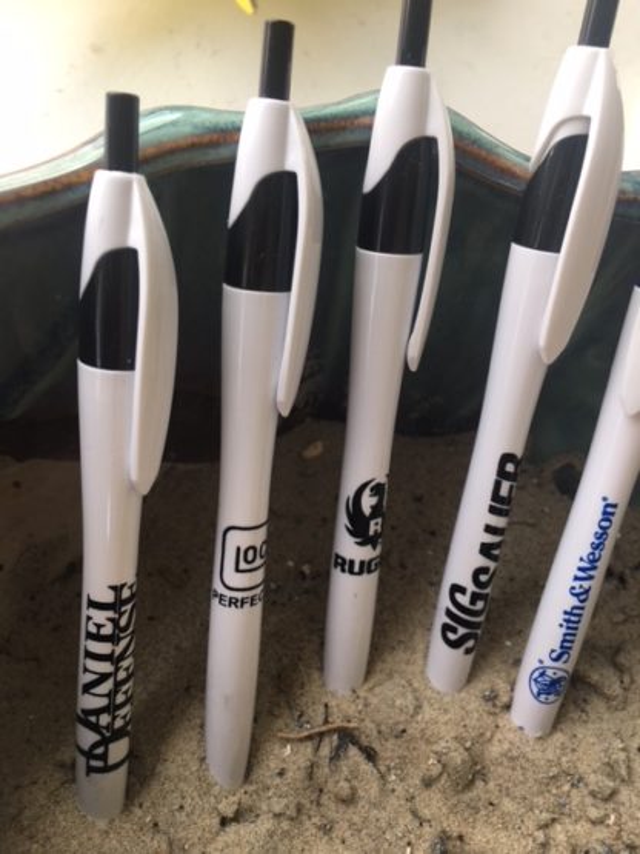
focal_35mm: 29
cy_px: 427
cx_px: 320
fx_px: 715
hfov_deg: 48.2
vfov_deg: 61.7
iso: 25
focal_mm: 4.15
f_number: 2.2
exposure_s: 1/60
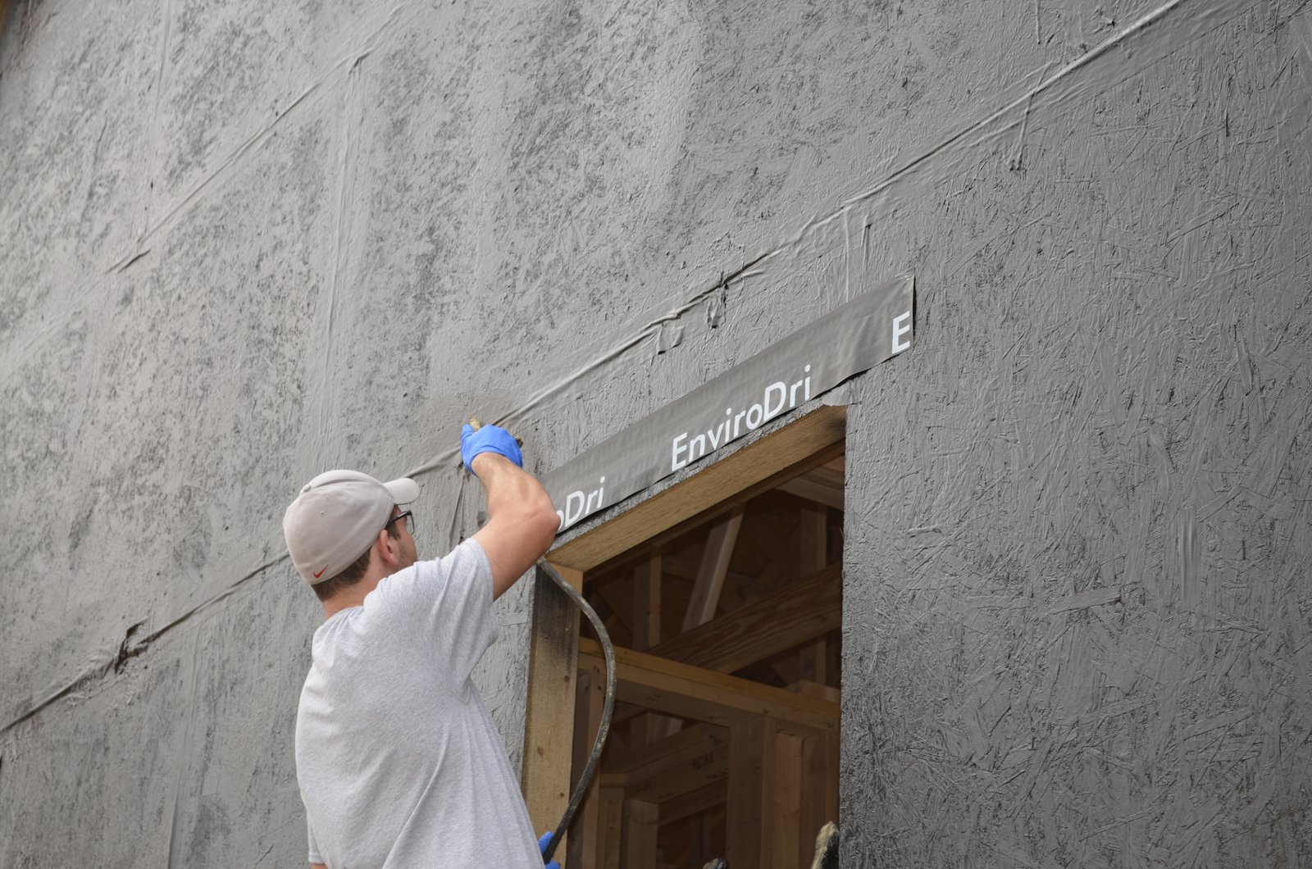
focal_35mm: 75
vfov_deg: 18.1
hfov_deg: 27.0
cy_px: 434
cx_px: 656
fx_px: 2728
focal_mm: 50
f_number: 5.6
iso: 110
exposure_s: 1/200
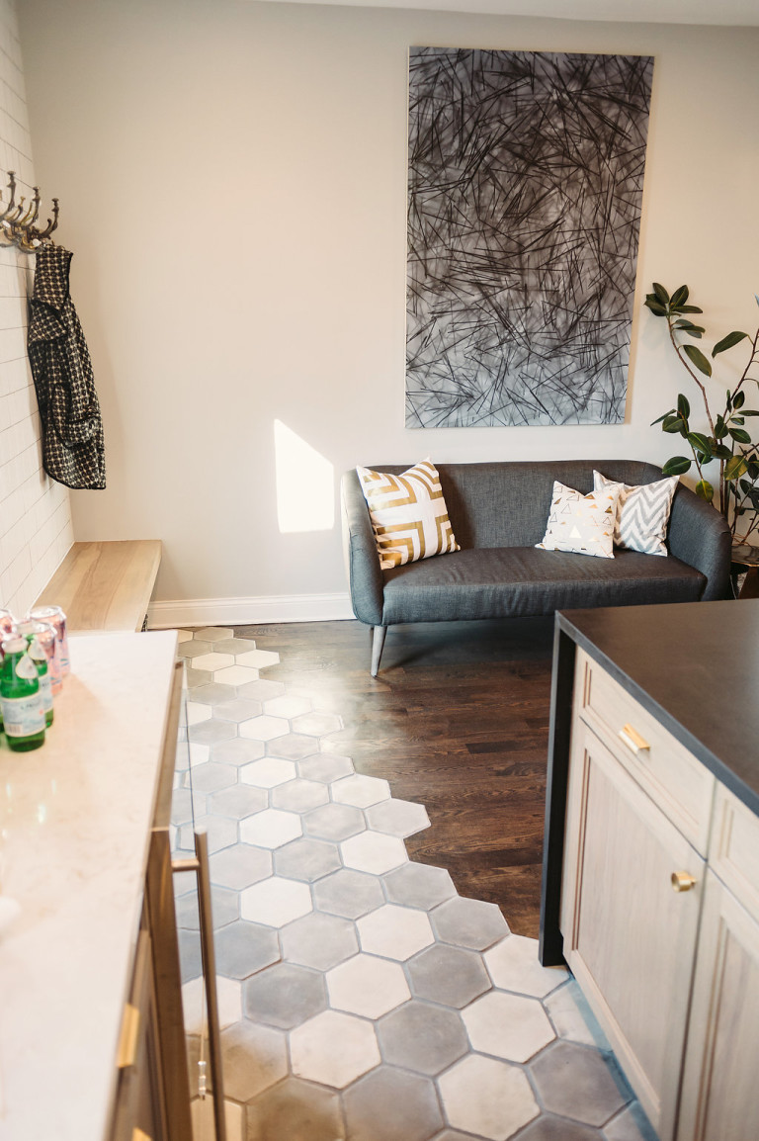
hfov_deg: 46.4
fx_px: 886
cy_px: 570
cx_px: 380
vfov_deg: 65.5
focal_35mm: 28
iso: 800
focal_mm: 28
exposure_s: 1/125
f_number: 4
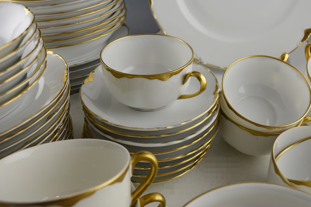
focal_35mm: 34
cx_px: 159
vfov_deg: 38.9
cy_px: 101
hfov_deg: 55.8
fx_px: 294
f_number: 5.6
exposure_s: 1/125
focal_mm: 22
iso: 250
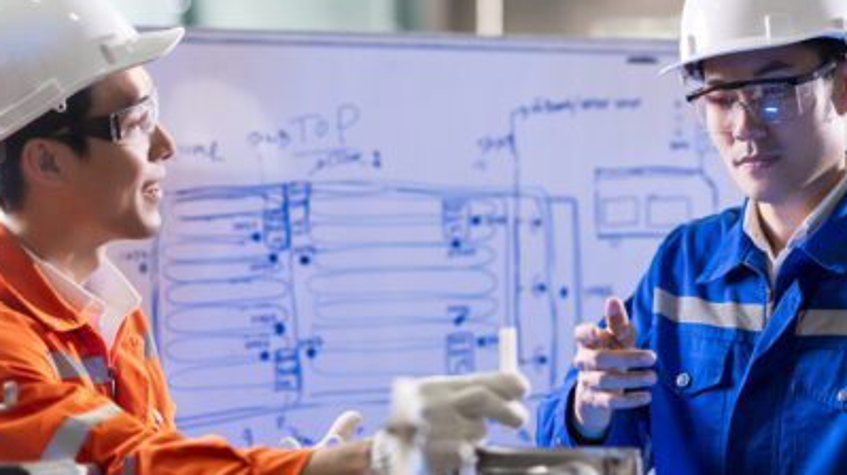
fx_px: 3008
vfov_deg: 9.0
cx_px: 507
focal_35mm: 134
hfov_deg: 16.0
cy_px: 163
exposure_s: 1/250
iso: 400
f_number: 2.2
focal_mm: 85
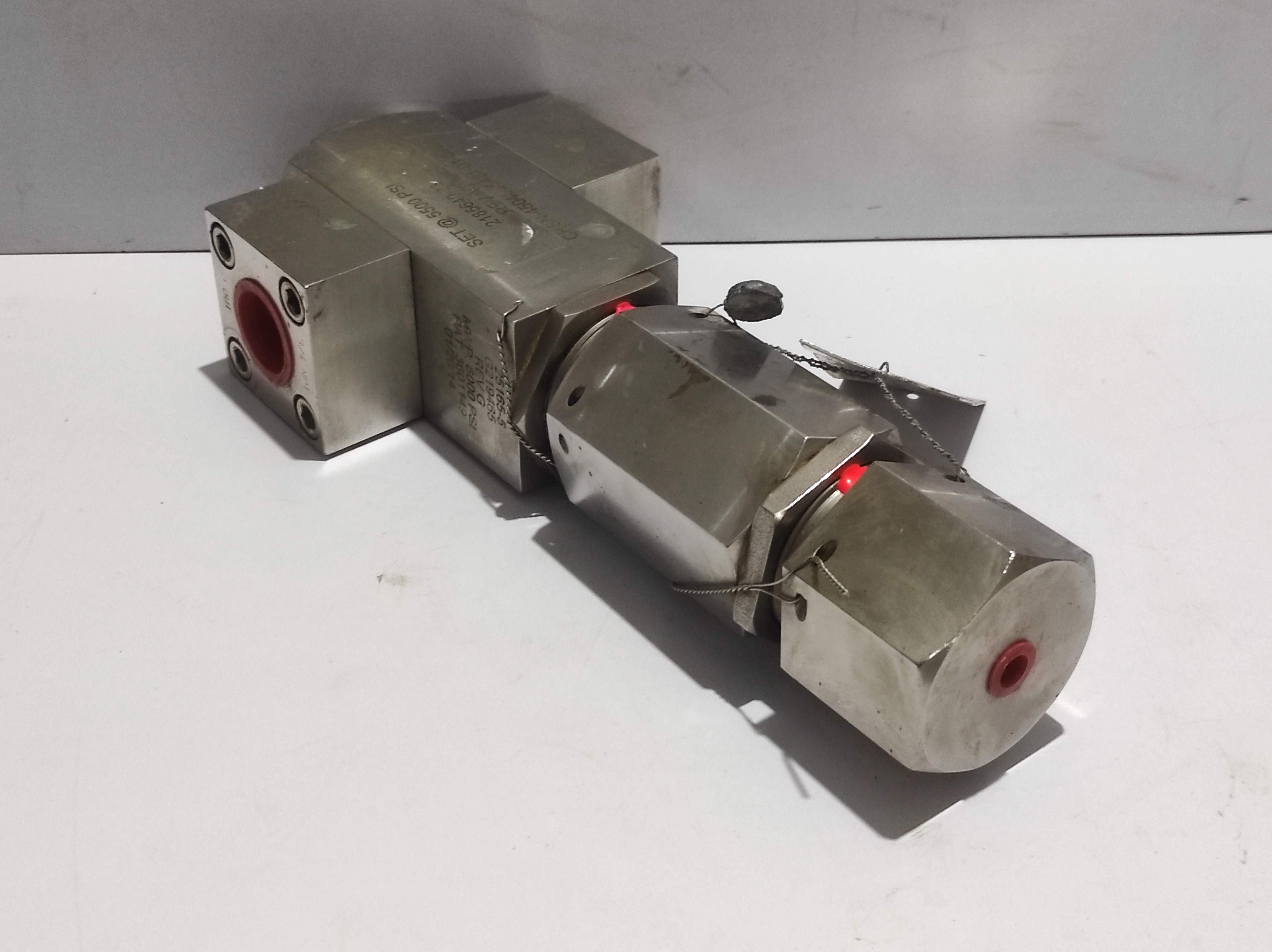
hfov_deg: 69.4
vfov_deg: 54.8
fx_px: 918
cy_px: 476
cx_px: 636
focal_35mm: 25
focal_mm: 5.43
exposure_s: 1/33
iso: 985
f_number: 1.89
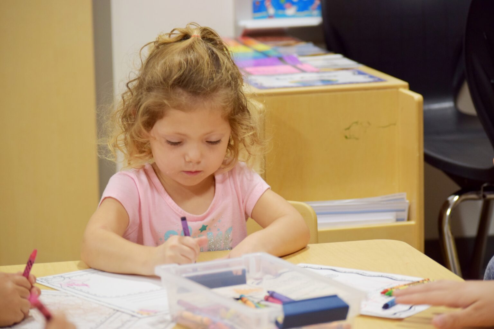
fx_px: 1688
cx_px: 247
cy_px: 164
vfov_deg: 11.1
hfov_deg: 16.7
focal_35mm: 123
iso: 500
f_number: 4.2
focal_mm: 82
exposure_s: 1/60
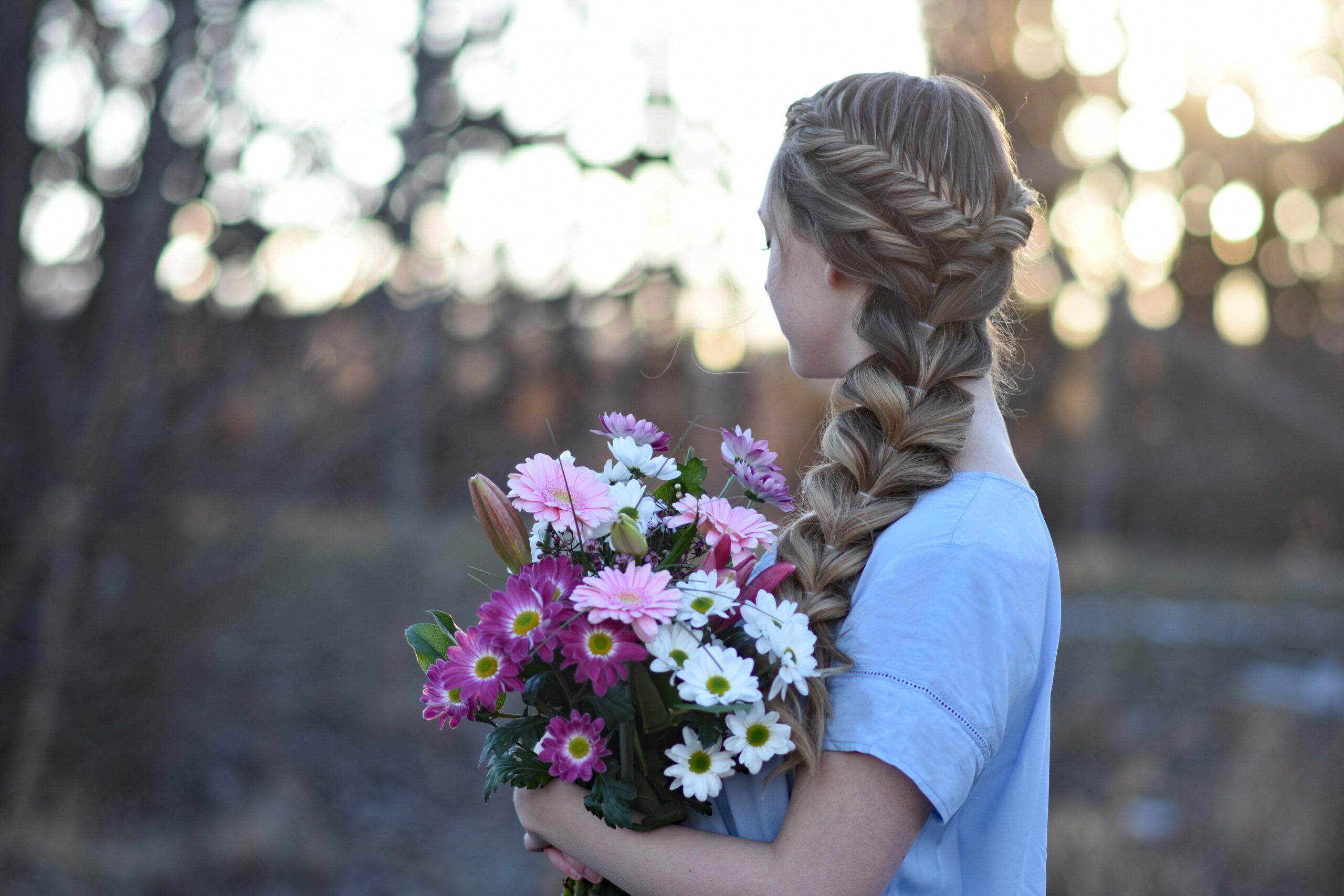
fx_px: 4760
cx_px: 672
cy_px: 448
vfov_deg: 10.8
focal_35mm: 128
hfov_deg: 16.1
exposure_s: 1/800
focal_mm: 85
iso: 200
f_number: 2.2
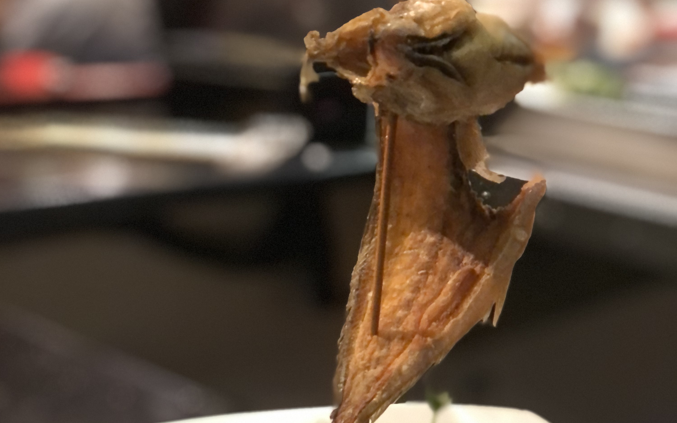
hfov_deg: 25.5
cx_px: 337
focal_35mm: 81
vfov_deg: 16.0
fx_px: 1494
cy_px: 320
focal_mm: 6.6
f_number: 2.8
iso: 800
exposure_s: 1/30
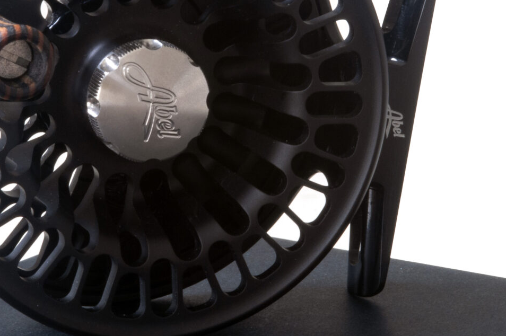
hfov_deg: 6.1
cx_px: 226
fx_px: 4747
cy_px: 119
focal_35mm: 338
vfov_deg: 4.1
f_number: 36
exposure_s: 5
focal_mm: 105
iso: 200
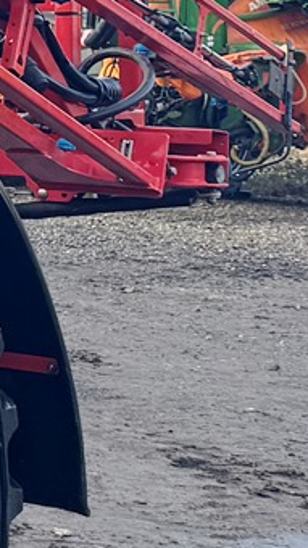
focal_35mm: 145
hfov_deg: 6.0
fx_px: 2107
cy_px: -100
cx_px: -1189
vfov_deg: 14.4
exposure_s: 1/1339
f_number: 1.78
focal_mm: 6.76
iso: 80
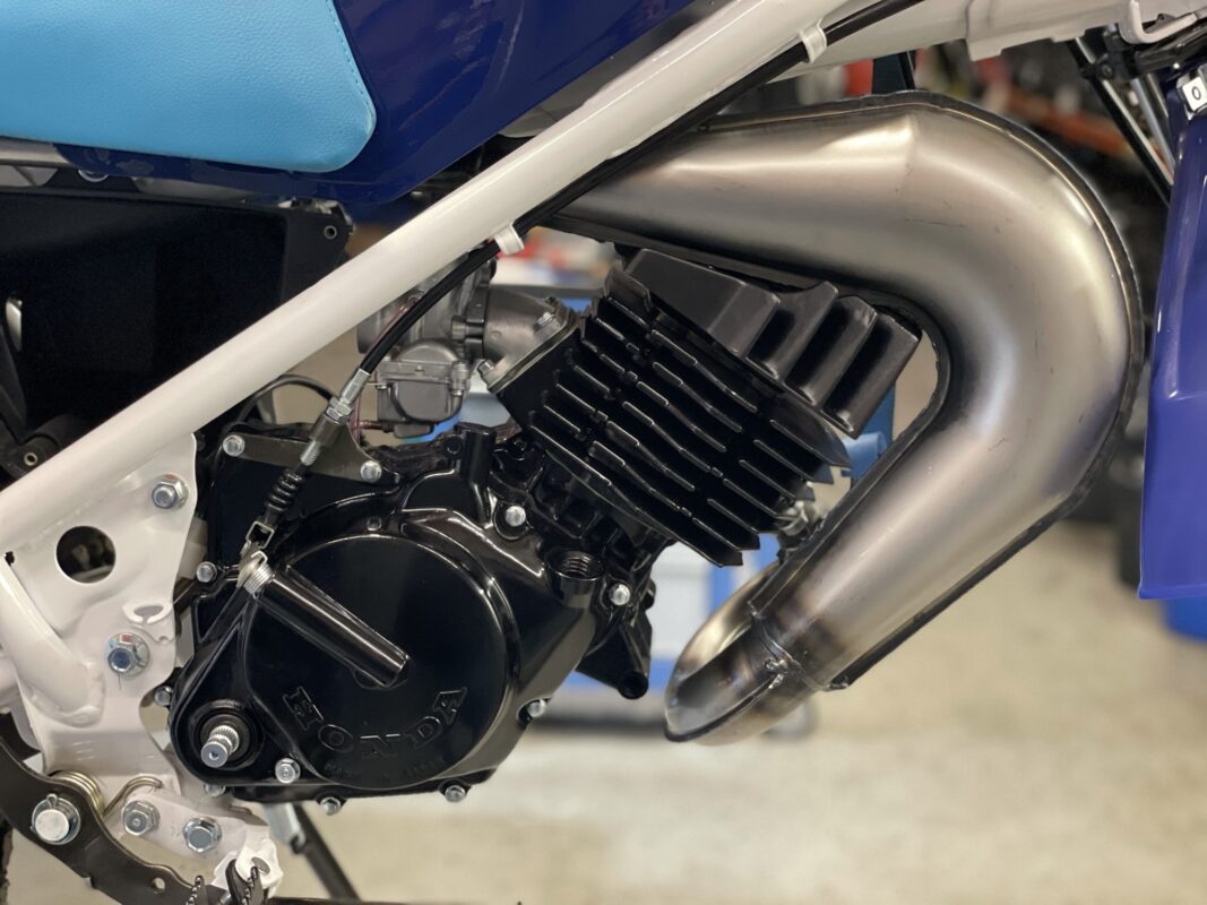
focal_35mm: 52
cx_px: 604
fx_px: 1813
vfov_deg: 28.0
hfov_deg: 36.8
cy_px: 452
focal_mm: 6
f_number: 2
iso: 400
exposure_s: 1/33
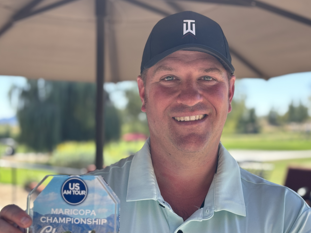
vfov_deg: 26.6
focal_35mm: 55
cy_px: 118
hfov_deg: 34.9
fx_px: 494
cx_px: 159
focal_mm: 5.96
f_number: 1.6
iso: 32
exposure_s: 1/574
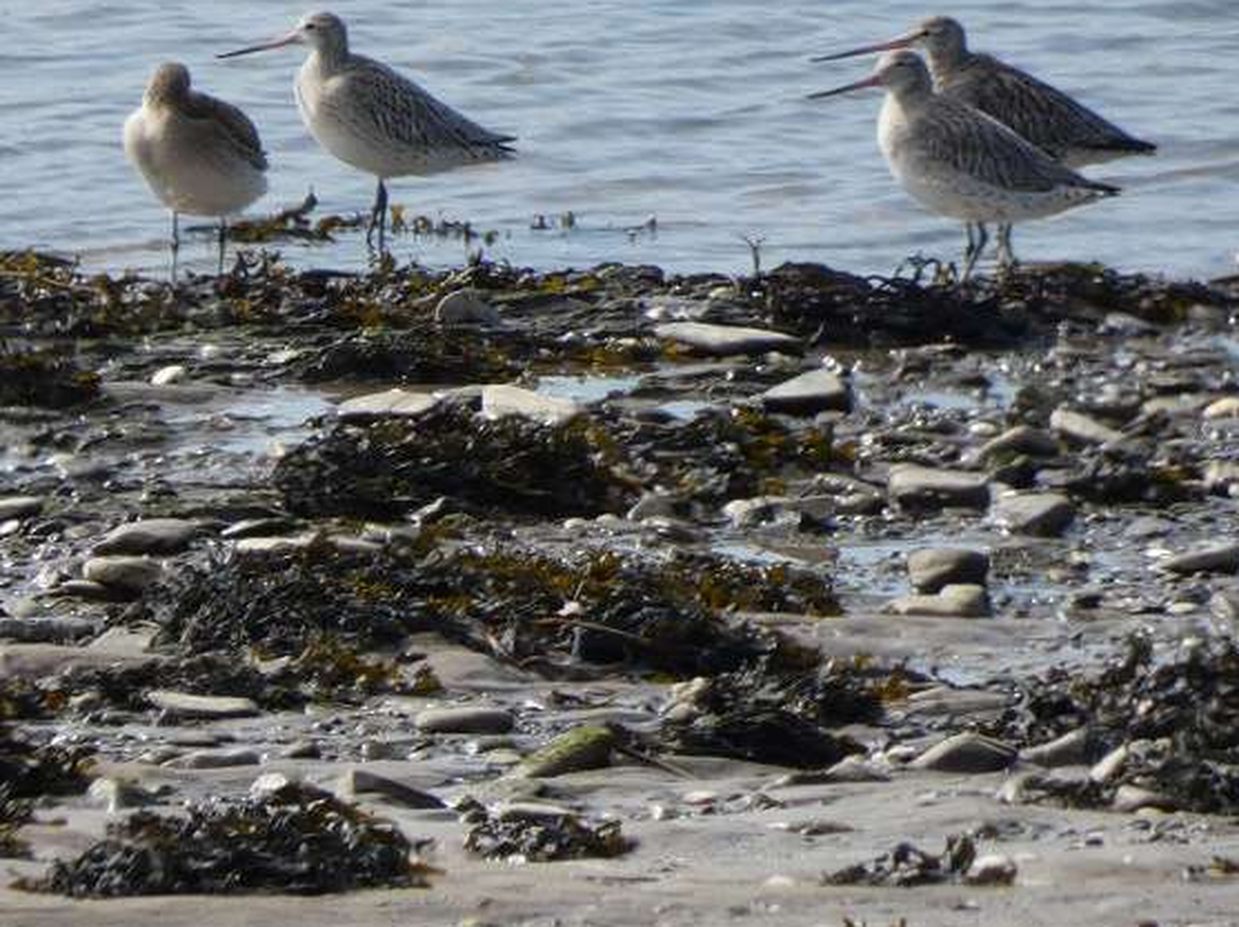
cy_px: 173
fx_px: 76869
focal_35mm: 2149
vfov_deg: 0.7
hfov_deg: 0.9
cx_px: 934
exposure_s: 1/320
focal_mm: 214.2
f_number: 5.9
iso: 80
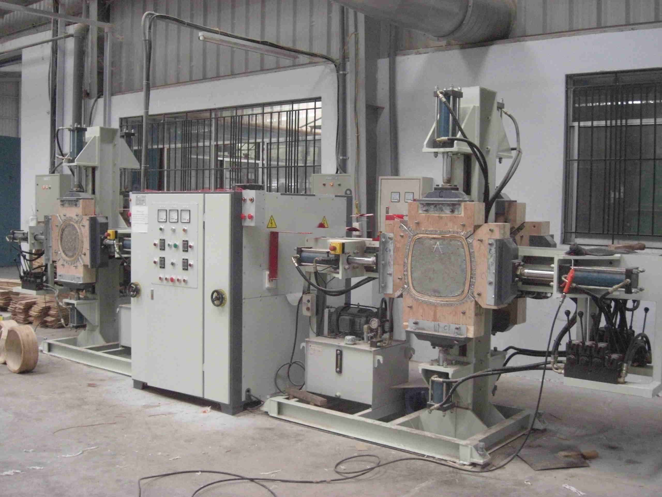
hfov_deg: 49.0
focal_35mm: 38
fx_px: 727
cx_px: 331
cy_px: 248
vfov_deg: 37.7
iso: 800
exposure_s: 1/100
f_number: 2.8
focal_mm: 7.9
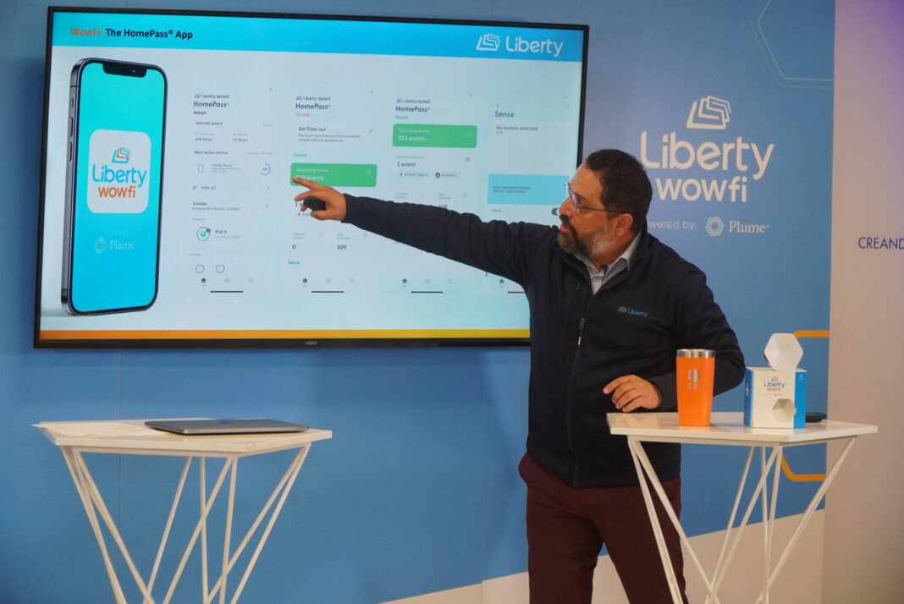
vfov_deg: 13.9
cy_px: 302
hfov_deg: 20.6
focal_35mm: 99
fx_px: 2488
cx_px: 452
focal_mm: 66
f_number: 5
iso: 1250
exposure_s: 1/200
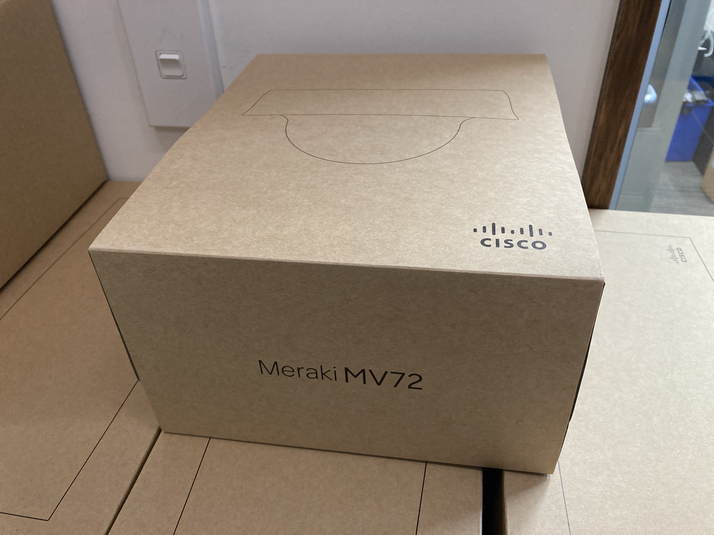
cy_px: 268
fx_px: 578
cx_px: 357
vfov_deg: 49.7
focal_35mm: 28
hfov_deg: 63.4
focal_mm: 3.99
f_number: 1.8
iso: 160
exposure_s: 1/50
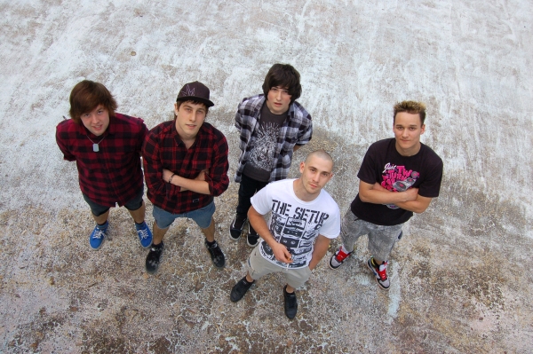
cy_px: 177
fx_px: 444
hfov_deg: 62.0
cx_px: 266
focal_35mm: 30
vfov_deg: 43.5
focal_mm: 20
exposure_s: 1/125
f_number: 5.6
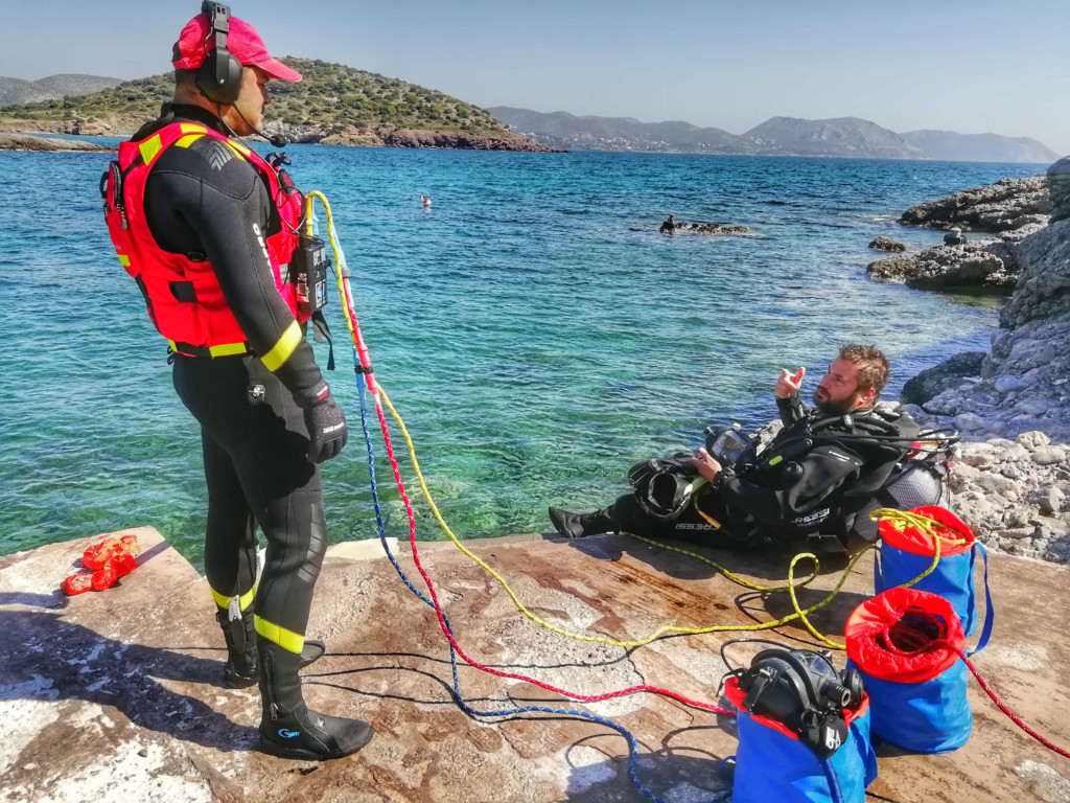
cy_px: 402
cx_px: 535
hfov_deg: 67.3
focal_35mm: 26
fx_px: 804
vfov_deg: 53.1
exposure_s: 1/734
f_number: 2.2
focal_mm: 3.21
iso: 50
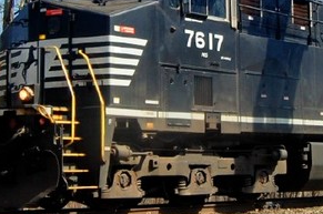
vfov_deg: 17.0
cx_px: 323
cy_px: 24
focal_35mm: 79
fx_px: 708
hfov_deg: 24.5
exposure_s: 1/250
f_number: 9
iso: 200
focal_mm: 18
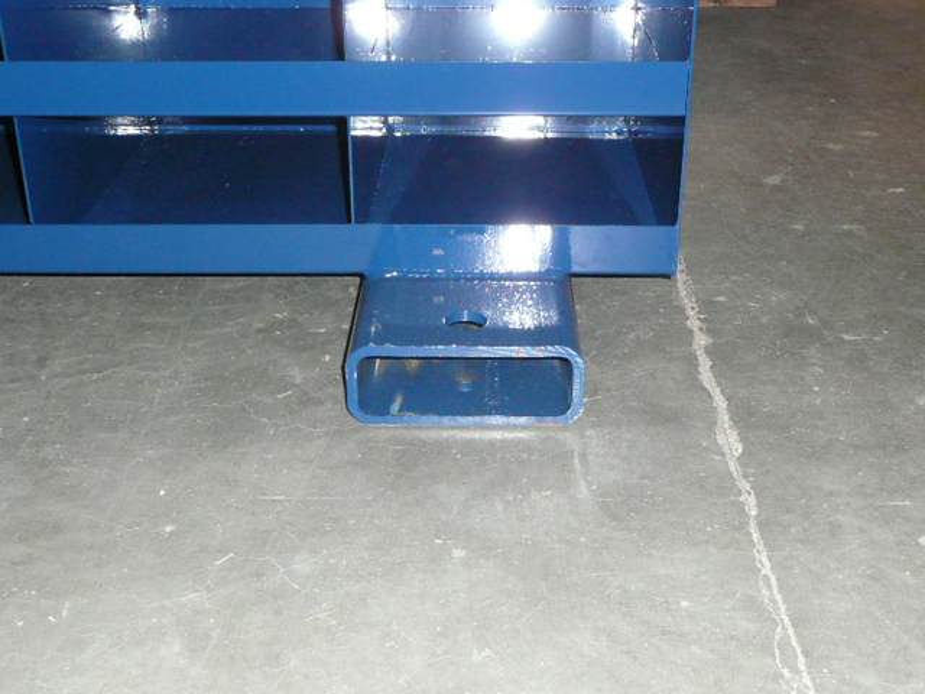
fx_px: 1283
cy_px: 347
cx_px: 462
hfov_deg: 39.7
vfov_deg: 30.3
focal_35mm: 48
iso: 400
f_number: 3.5
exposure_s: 1/30
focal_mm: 5.2
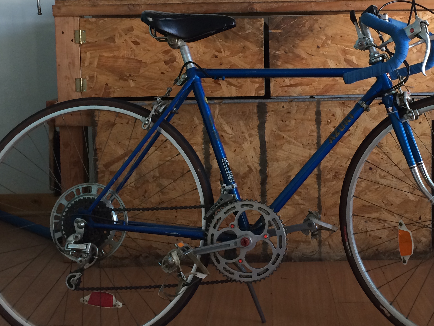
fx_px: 677
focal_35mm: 54
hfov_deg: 35.3
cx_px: 282
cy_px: 98
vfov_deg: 26.8
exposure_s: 1/30
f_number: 2.2
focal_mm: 4.12
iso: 40
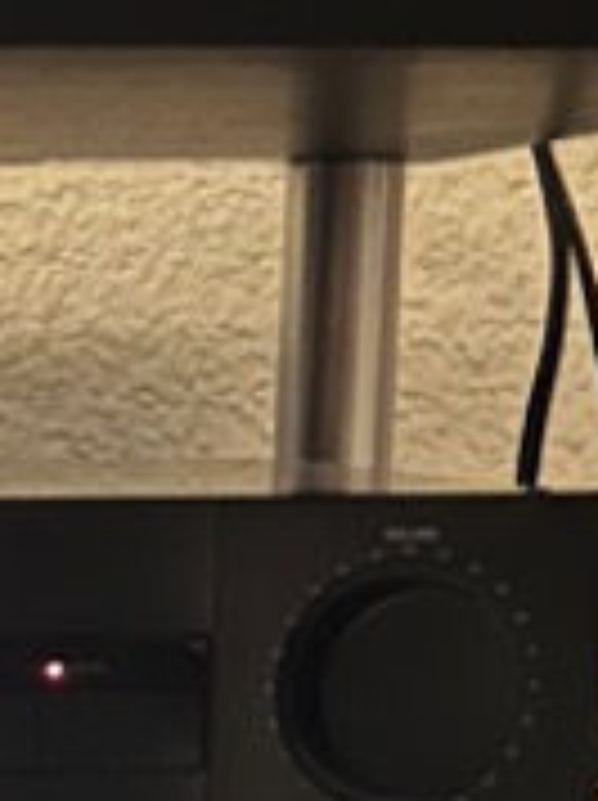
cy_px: 1274
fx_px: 3648
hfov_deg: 9.1
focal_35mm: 158
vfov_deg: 11.9
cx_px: -346
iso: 2000
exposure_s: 1/15
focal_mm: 5.7
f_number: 1.5
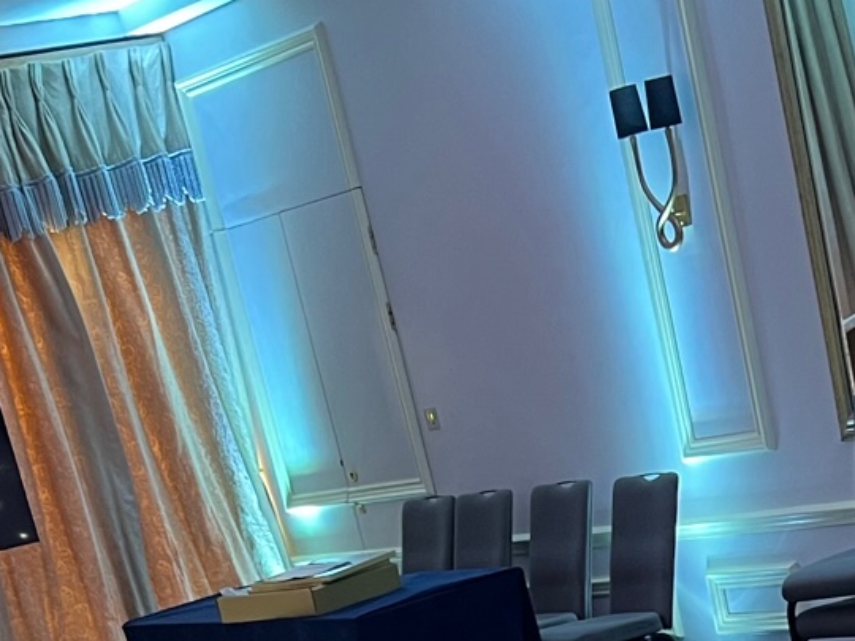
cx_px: 602
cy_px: 1122
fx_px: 2396
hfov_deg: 20.1
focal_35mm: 97
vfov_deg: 13.7
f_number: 1.5
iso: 200
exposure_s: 1/58
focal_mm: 5.7
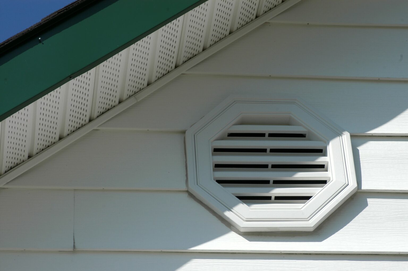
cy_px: 136
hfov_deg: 13.1
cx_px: 204
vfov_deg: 8.7
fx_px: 1783
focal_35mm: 158
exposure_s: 1/640
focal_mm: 105
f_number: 6.3
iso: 200
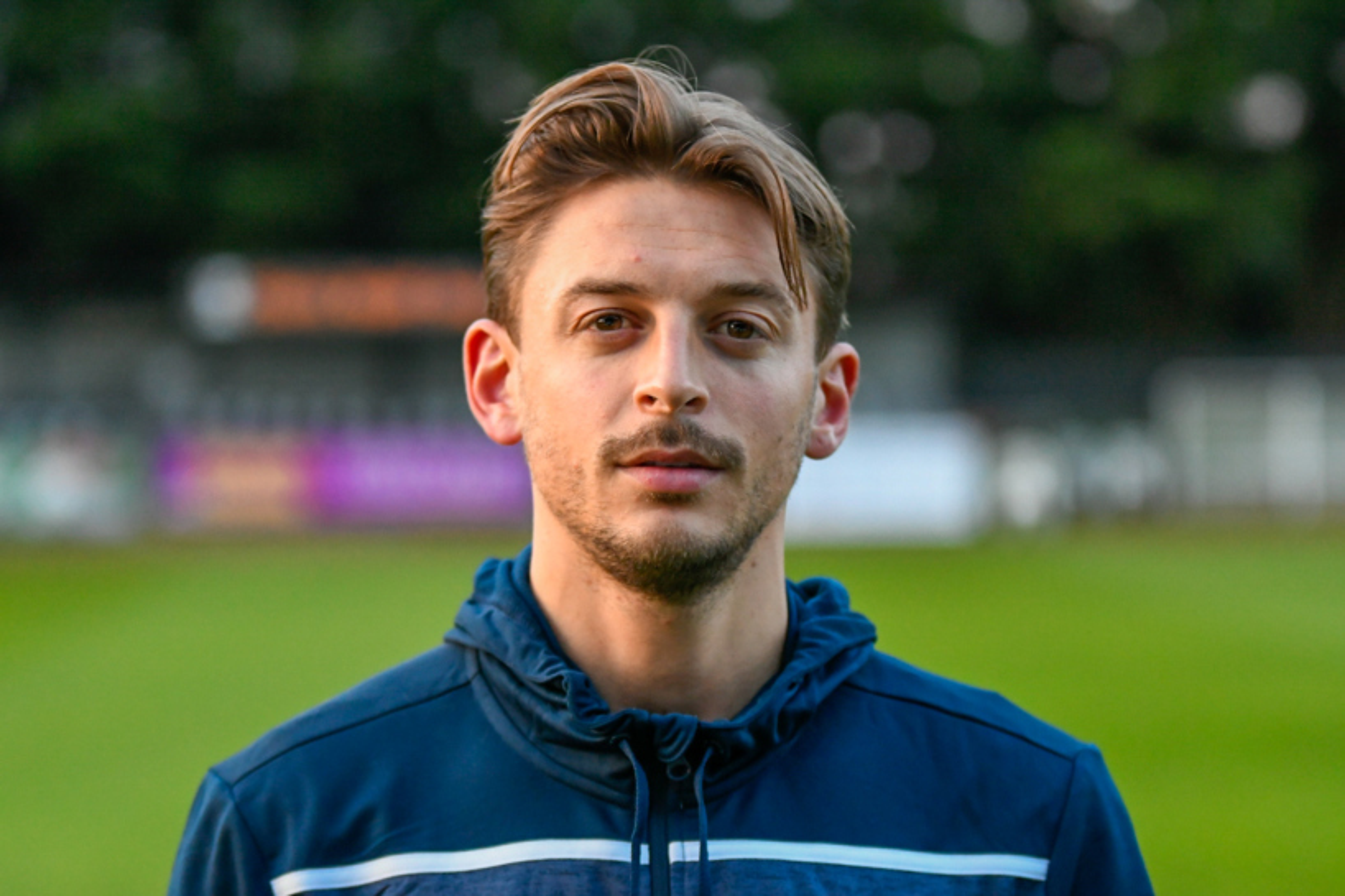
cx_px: 672
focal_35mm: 150
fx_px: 5603
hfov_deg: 13.7
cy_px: 448
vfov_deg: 9.1
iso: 3600
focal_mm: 100
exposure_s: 1/640
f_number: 2.8
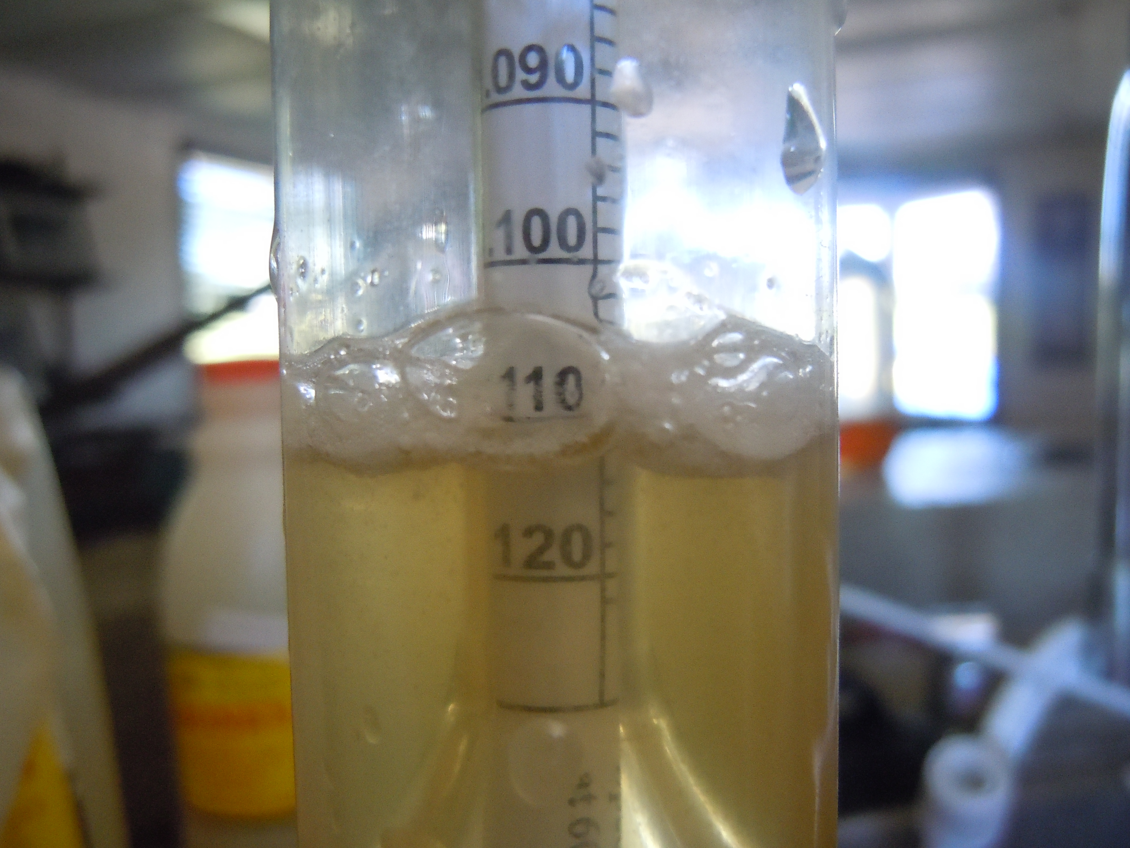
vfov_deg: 42.9
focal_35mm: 33
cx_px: 565
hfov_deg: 55.4
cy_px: 424
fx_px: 1077
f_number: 4
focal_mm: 5.9
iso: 800
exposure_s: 1/50
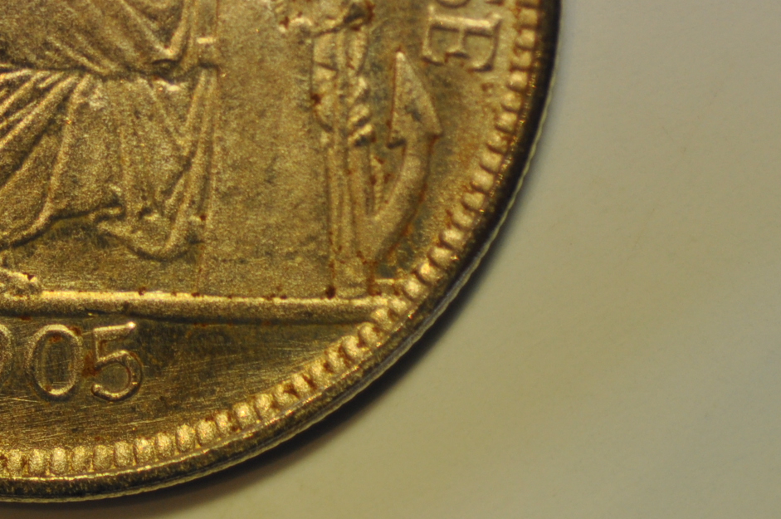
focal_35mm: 205
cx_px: 66
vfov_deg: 6.7
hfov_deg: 10.0
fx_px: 4442
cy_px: 5
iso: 400
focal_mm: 60
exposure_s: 1/250
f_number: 4
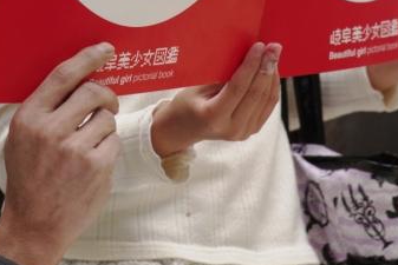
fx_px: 3362
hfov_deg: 6.8
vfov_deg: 4.5
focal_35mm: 304
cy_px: -78
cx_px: 119
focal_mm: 100
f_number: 4.5
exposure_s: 1/160
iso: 1600
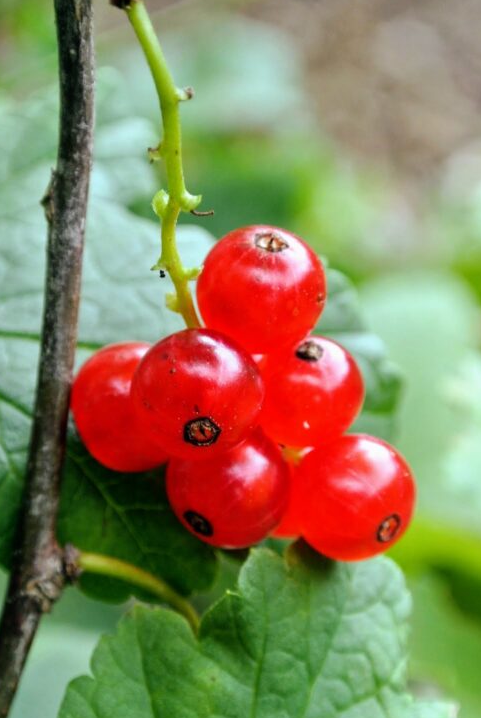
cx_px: 221
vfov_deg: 21.0
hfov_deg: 14.2
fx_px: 1937
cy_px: 388
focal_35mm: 97
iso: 200
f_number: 5.3
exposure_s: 1/125
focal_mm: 25.2
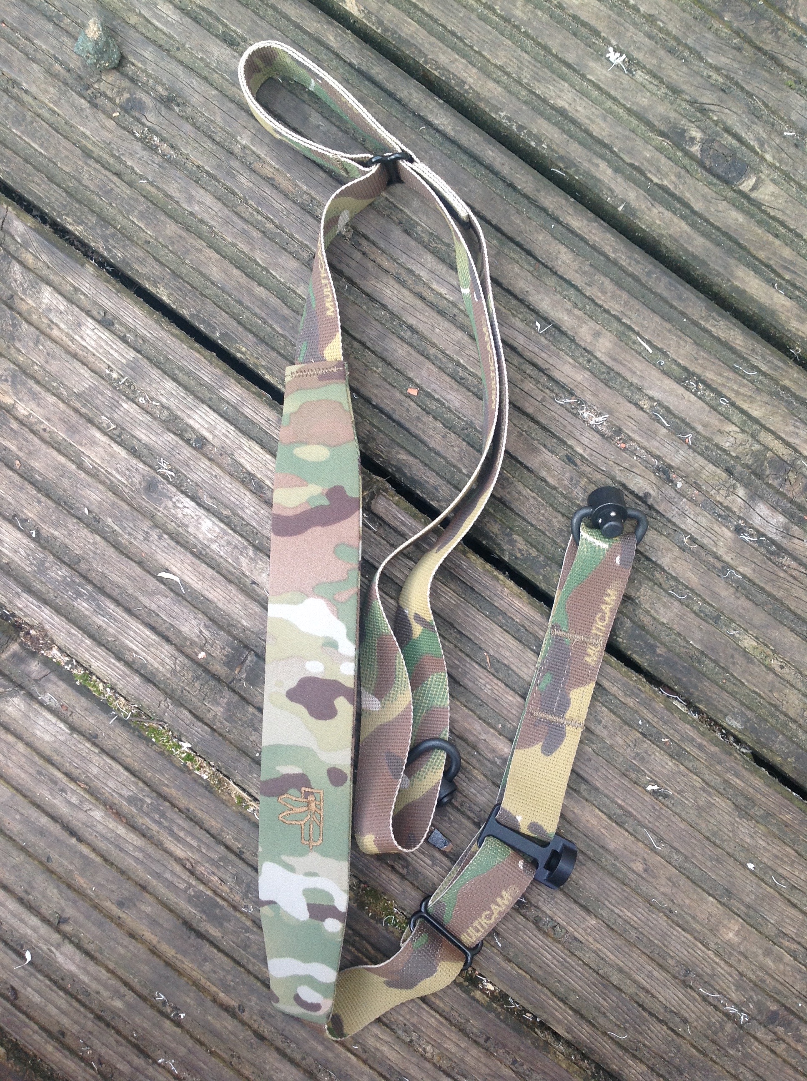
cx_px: 404
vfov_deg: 52.7
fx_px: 1091
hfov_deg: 40.6
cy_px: 540
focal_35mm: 35
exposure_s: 1/60
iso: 50
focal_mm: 4.28
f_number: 2.4
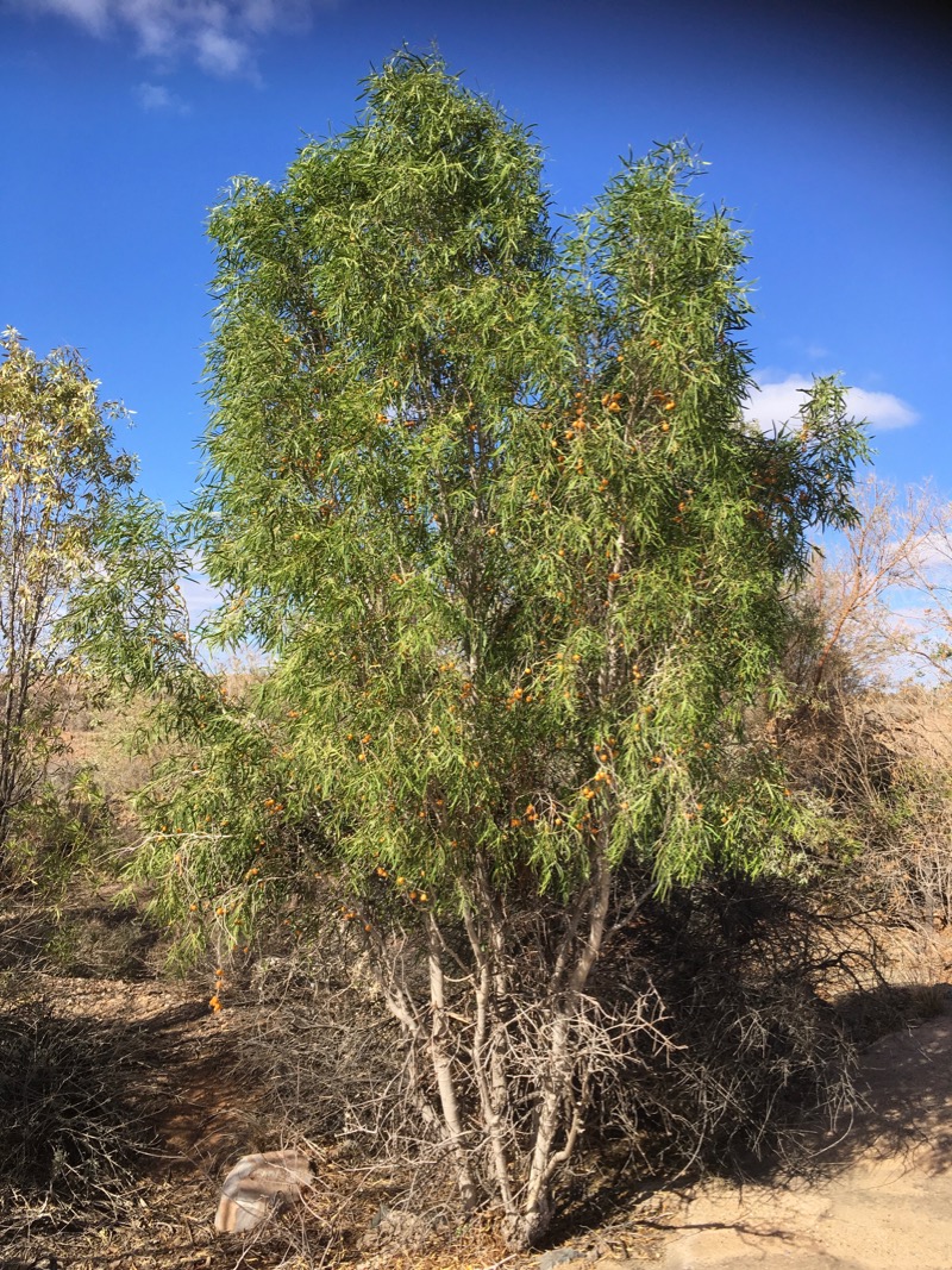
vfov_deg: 61.7
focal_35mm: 29
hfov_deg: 48.2
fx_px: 1064
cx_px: 476
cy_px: 635
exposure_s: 1/986
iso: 25
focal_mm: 4.15
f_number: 2.2
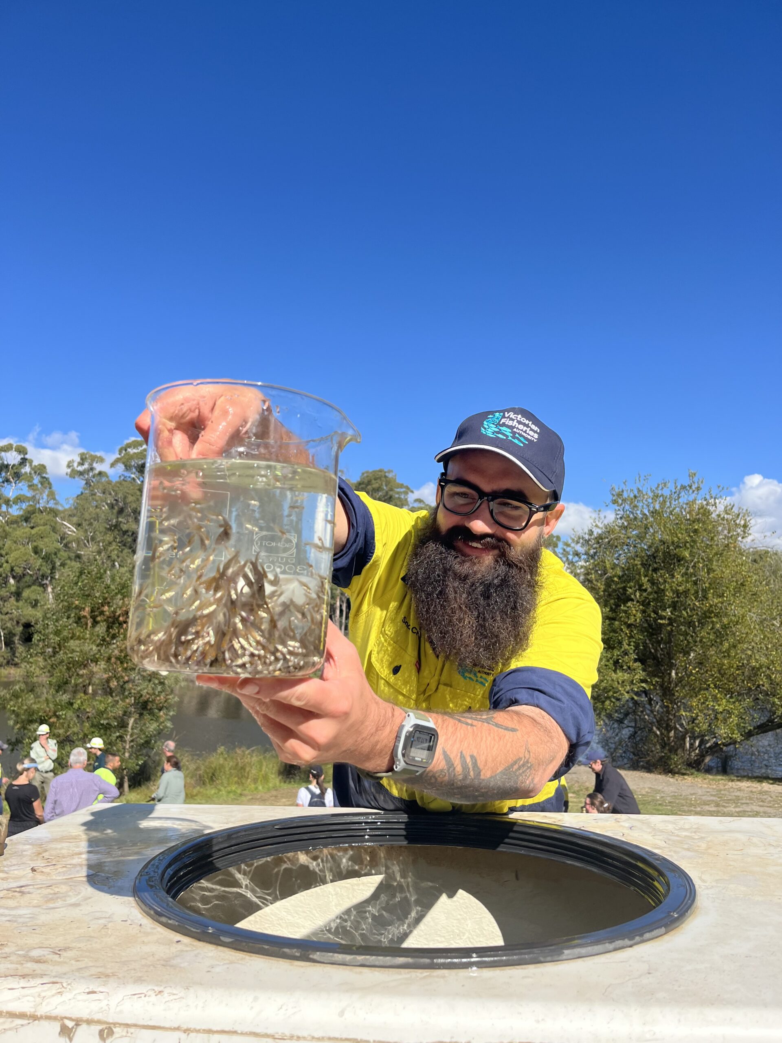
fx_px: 783
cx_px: 391
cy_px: 522
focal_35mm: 26
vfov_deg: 67.3
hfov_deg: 53.1
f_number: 1.6
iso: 50
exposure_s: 1/2825
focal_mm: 5.1
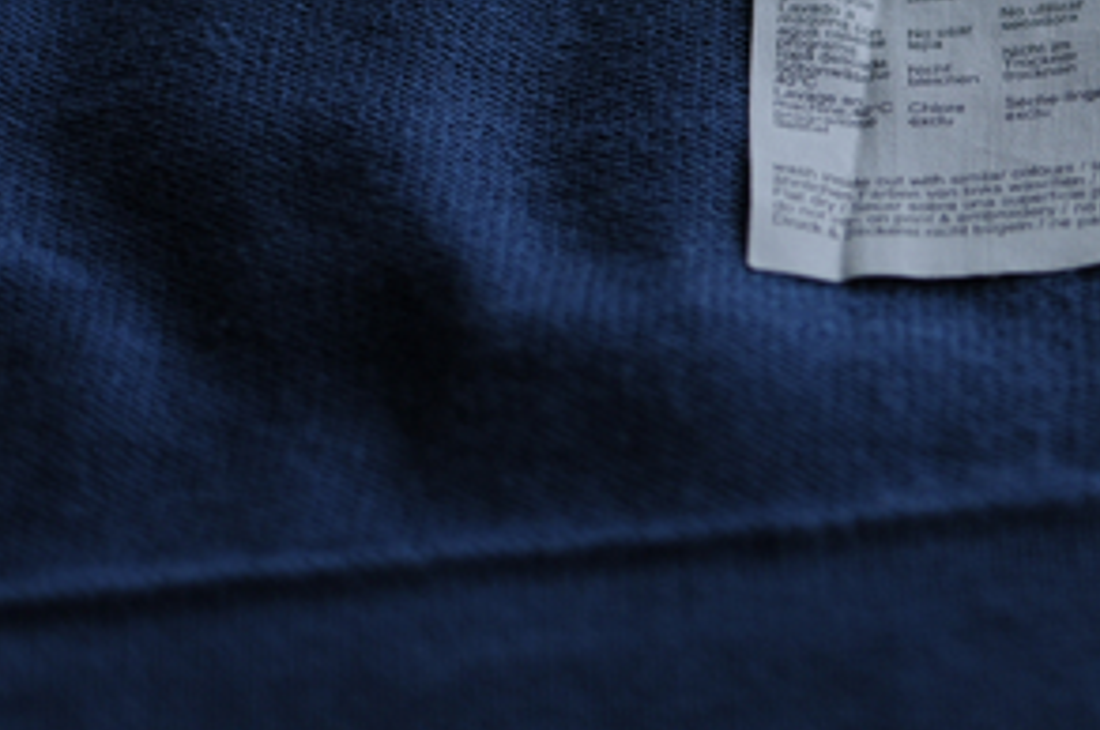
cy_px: 28
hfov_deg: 17.3
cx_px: 1126
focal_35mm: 115
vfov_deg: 11.8
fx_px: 3513
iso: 250
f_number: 2.8
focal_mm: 35
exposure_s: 1/100
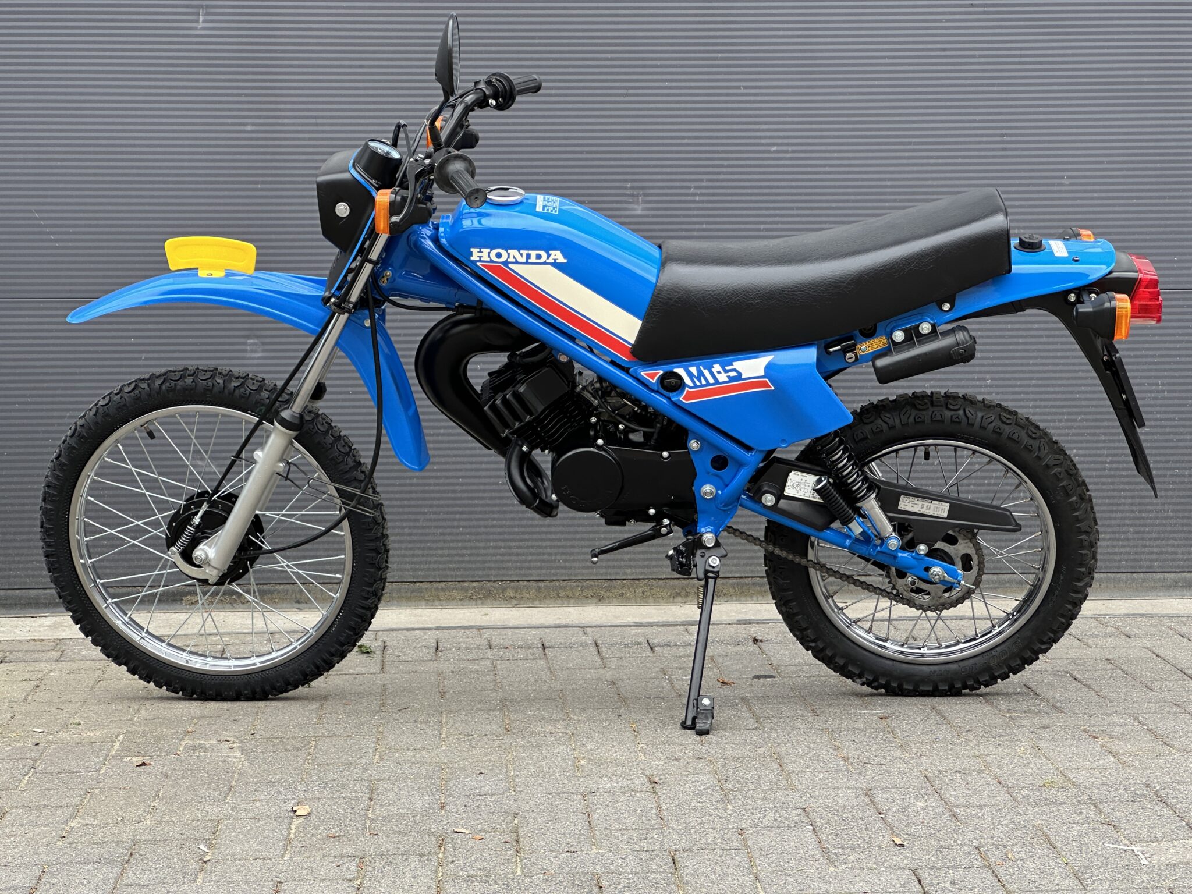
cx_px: 596
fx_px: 2651
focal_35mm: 77
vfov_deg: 19.1
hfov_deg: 25.3
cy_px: 447
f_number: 2.8
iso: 50
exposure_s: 1/99
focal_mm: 9
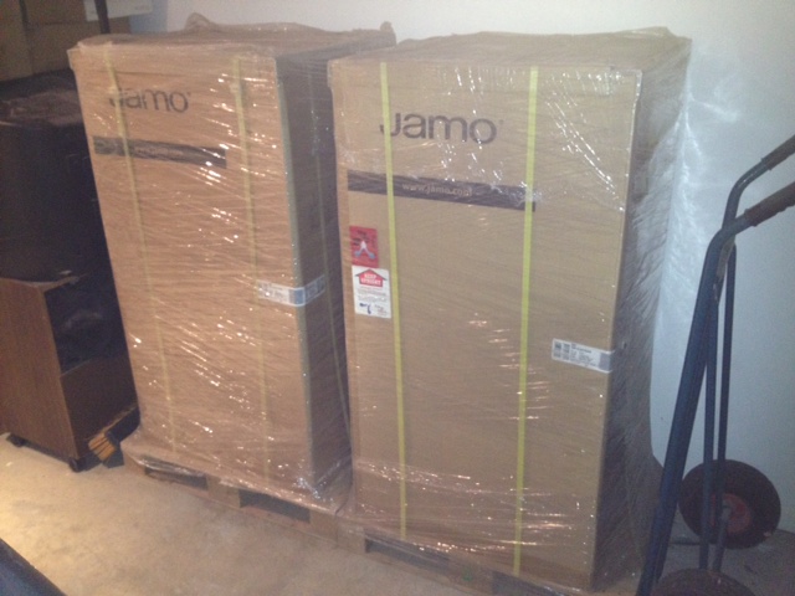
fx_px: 804
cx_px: 398
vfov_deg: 40.7
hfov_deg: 52.6
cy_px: 298
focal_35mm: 35
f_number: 2.4
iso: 250
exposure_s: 1/16
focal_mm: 4.28
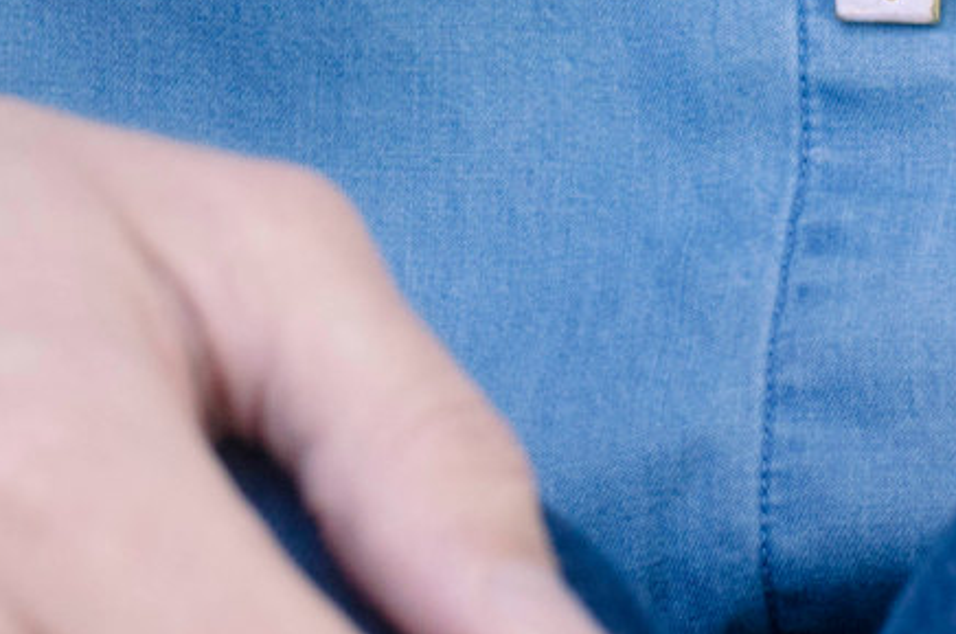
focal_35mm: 258
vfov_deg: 5.2
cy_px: -432
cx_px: 329
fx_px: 6839
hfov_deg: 8.0
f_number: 7.1
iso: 1000
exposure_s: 1/200
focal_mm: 50
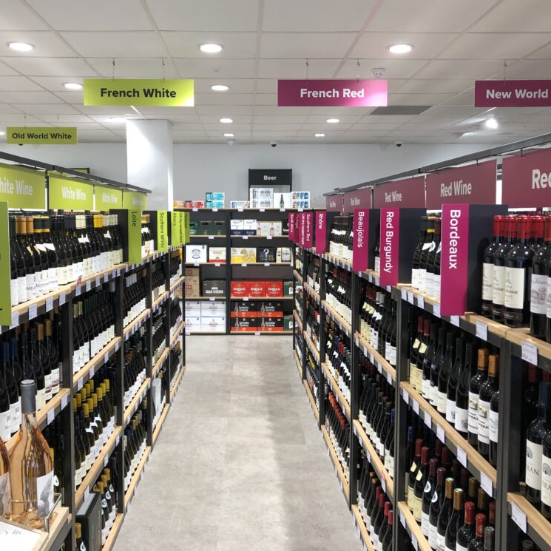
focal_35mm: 34
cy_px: 268
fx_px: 612
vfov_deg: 48.4
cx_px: 249
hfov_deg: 48.4
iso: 32
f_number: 1.8
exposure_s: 1/32
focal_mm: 3.99
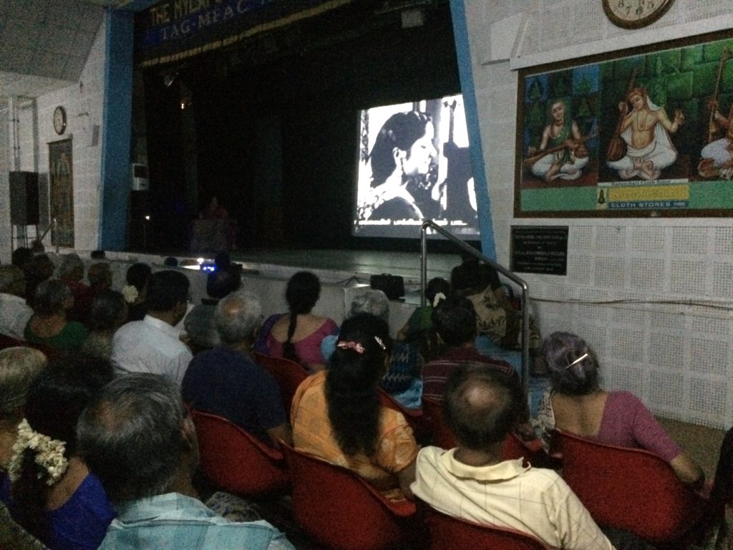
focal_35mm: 29
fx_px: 614
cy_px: 275
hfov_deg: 61.7
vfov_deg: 48.2
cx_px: 366
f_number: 2.2
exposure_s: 1/17
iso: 2000
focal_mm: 4.15
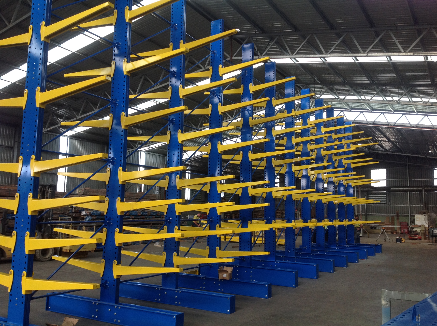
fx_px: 441
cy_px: 163
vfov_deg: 40.6
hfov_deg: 52.7
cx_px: 218
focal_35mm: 35
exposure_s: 1/120
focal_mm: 4.28
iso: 64
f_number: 2.4
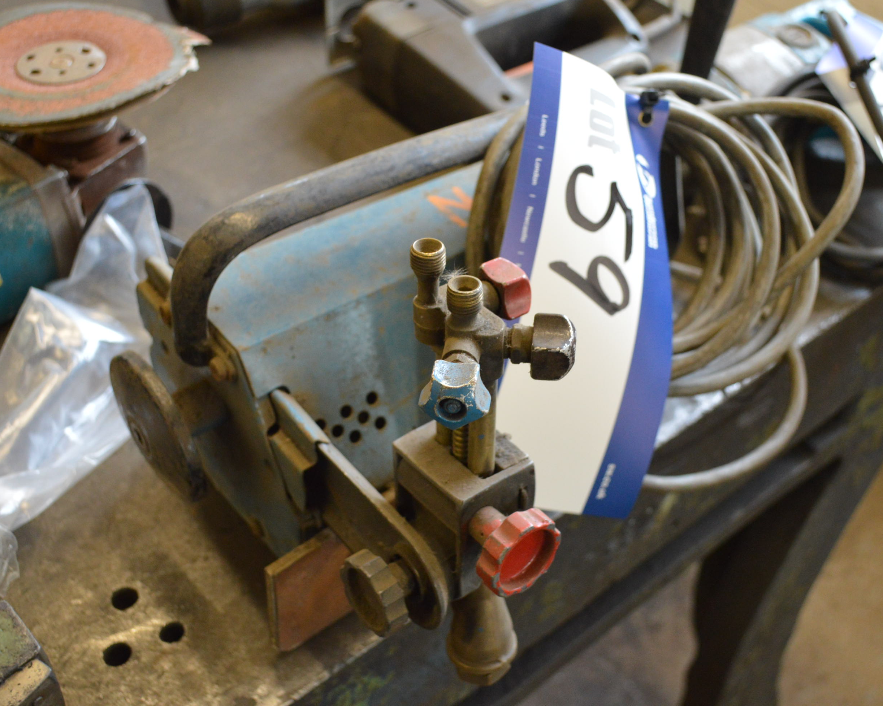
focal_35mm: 45
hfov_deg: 41.2
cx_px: 447
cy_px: 359
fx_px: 1176
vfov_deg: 33.4
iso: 1600
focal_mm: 26
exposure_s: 1/60
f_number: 4.2
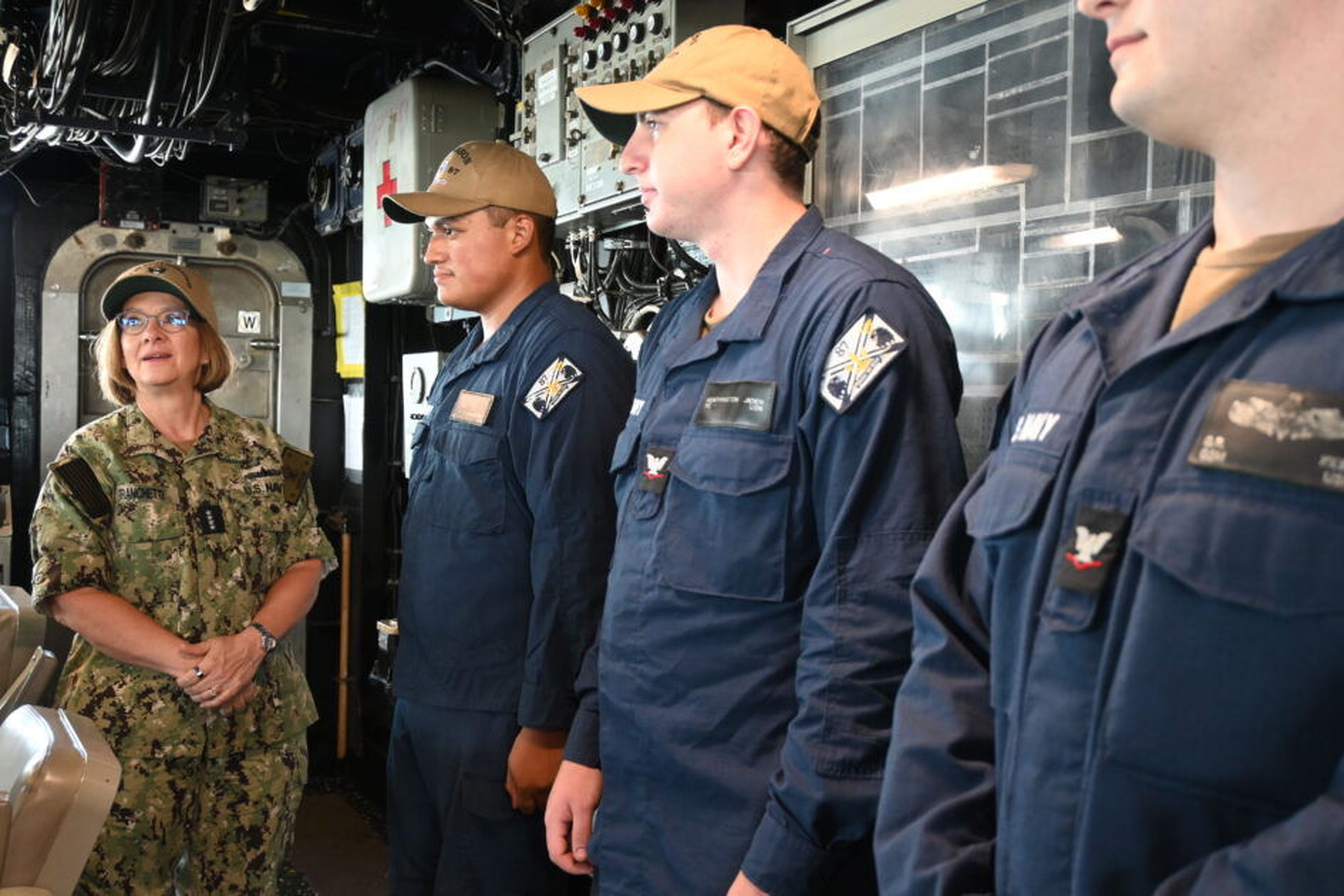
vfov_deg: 36.2
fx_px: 1372
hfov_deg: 52.2
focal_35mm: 37
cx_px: 672
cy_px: 448
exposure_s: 1/40
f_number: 4.2
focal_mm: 24.5
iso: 1250
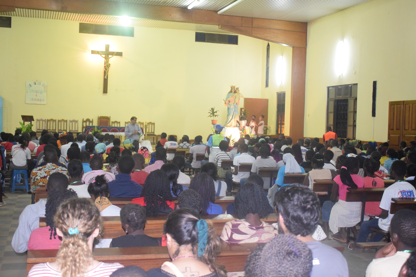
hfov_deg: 42.3
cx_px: 208
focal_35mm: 46
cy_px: 138
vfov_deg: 28.9
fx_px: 537
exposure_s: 1/40
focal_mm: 31
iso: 3200
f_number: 4.2
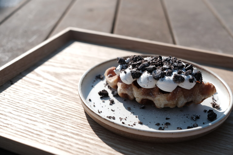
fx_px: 265
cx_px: 116
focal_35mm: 41
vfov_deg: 32.6
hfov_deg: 47.4
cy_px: 78
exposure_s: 1/1000
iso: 100
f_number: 4
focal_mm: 27
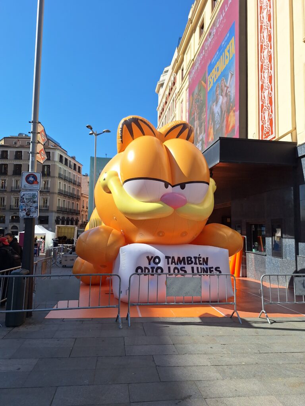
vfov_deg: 73.9
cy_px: 203
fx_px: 270
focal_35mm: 23
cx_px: 152
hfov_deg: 58.9
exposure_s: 1/3322
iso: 40
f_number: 1.8
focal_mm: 5.54
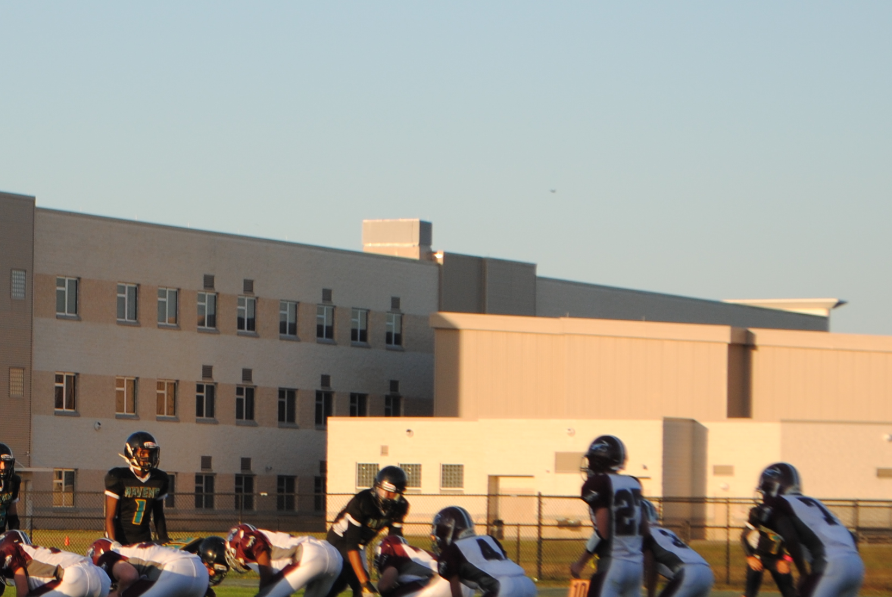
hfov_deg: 11.4
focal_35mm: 177
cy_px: 422
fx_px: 4390
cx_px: -82
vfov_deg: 7.8
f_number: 7.1
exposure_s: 1/200
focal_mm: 50
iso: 100
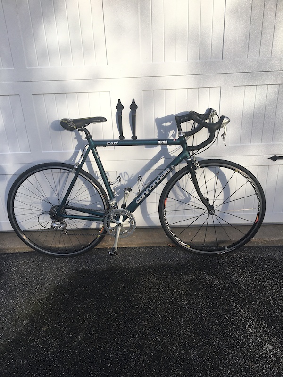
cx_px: 142
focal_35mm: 29
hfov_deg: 48.2
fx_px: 316
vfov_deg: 61.7
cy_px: 188
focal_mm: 4.15
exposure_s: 1/234
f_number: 2.2
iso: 25
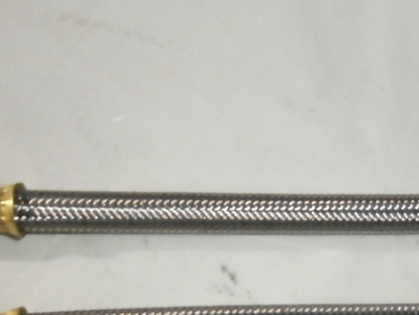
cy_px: 291
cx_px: 274
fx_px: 593
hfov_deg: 38.5
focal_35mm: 49
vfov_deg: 28.4
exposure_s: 1/8
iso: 800
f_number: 3
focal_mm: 4.2
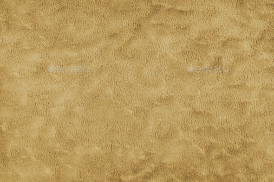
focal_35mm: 50
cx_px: 137
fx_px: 380
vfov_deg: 27.0
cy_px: 91
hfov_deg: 39.6
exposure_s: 1/125
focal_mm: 50
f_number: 9
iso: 100
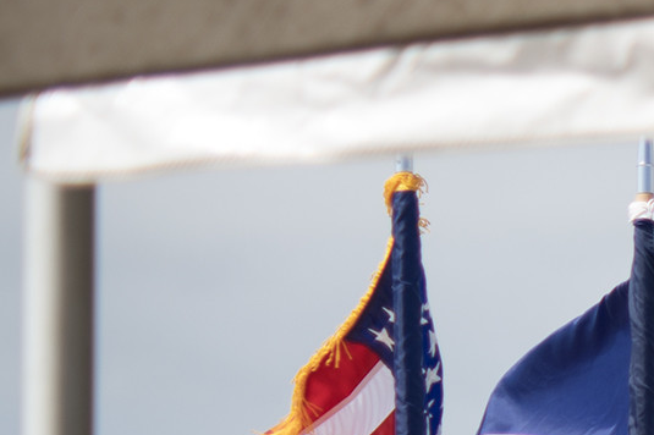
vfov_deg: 3.1
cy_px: 1155
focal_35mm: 437
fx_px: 7934
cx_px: 1746
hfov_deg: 4.6
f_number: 6.3
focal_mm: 78
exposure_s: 1/640
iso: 100
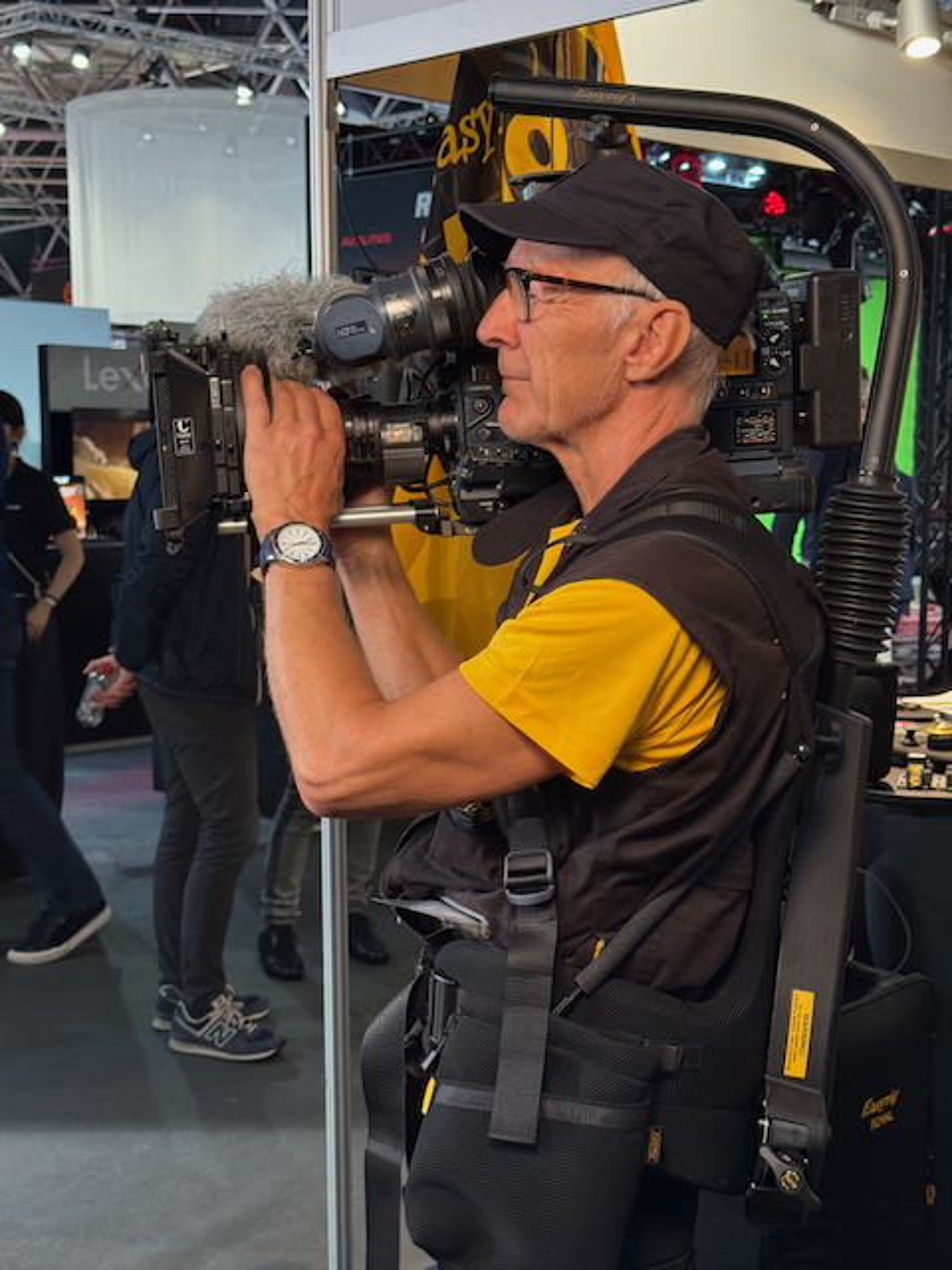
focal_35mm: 48
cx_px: 476
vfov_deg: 39.7
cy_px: 635
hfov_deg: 30.3
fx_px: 1760
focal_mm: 6.76
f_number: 1.78
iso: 80
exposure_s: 1/50
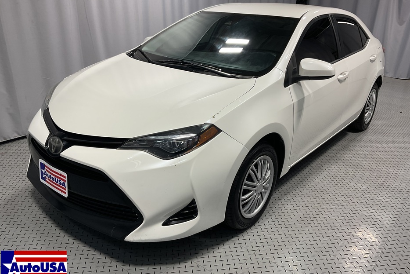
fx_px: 353
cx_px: 207
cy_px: 130
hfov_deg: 60.3
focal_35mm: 31
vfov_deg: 42.3
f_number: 1.8
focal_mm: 3
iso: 25
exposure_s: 1/120
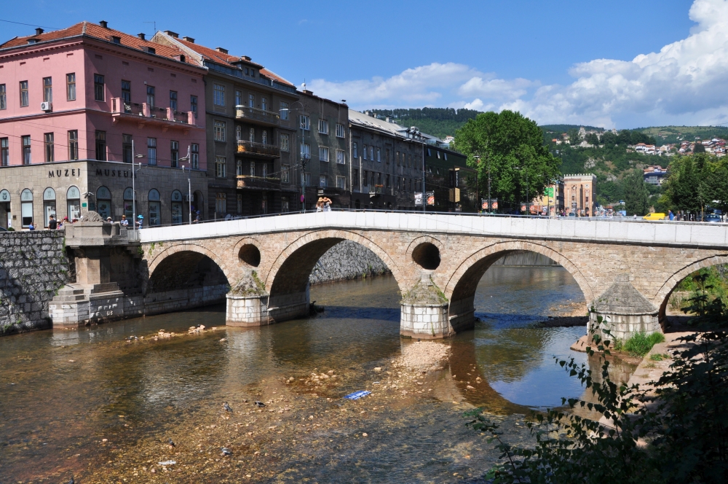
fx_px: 727
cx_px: 364
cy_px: 242
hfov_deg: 53.2
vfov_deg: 36.8
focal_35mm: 36
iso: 250
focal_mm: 24
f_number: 11
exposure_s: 1/500
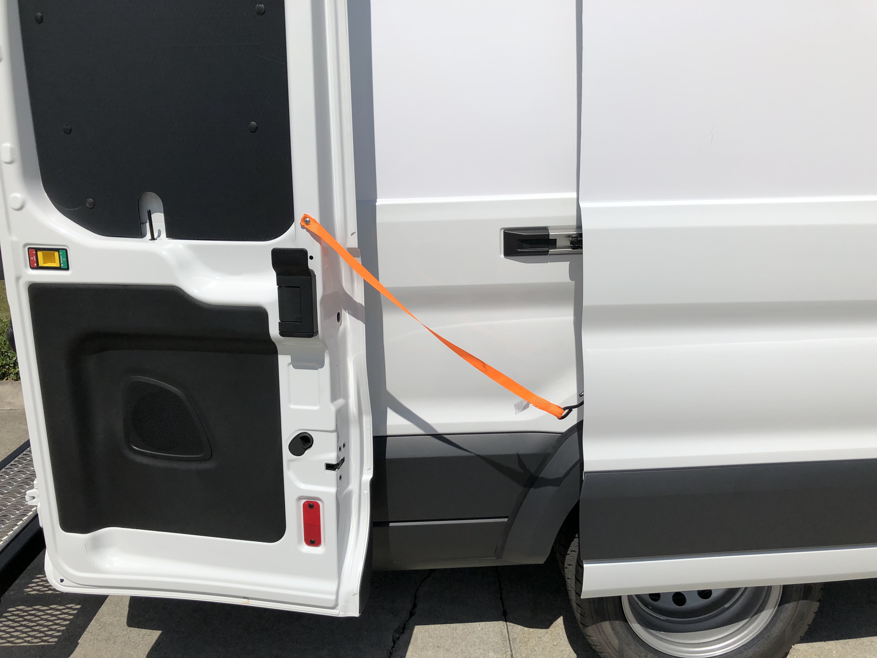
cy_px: 329
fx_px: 709
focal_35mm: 28
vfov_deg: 49.7
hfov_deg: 63.4
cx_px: 438
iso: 20
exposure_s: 1/6897
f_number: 1.8
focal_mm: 4
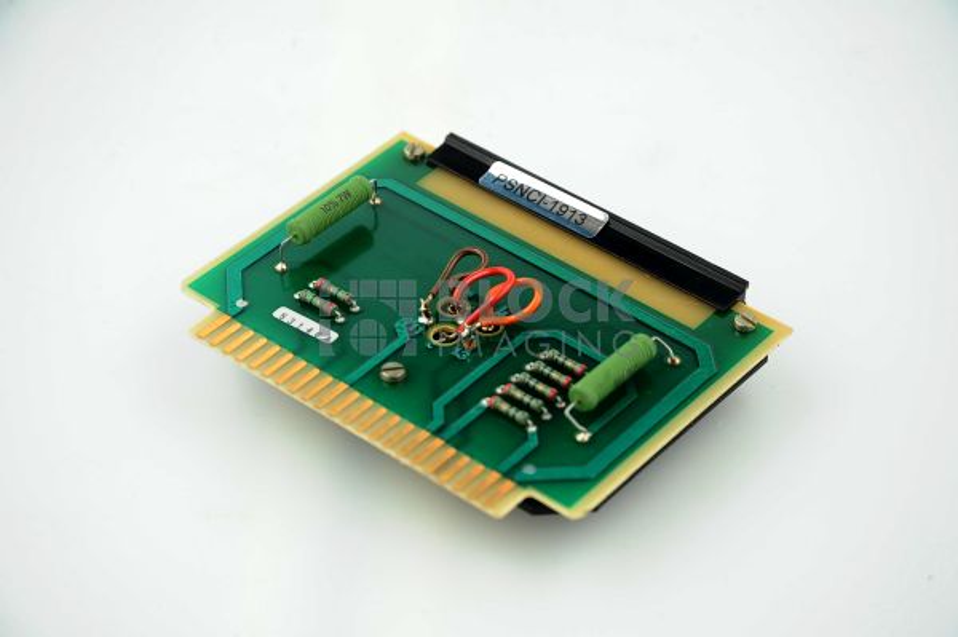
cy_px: 318
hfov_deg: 17.1
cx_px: 479
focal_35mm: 120
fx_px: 3191
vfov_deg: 11.4
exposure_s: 1/100
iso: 640
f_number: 8
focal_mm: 120
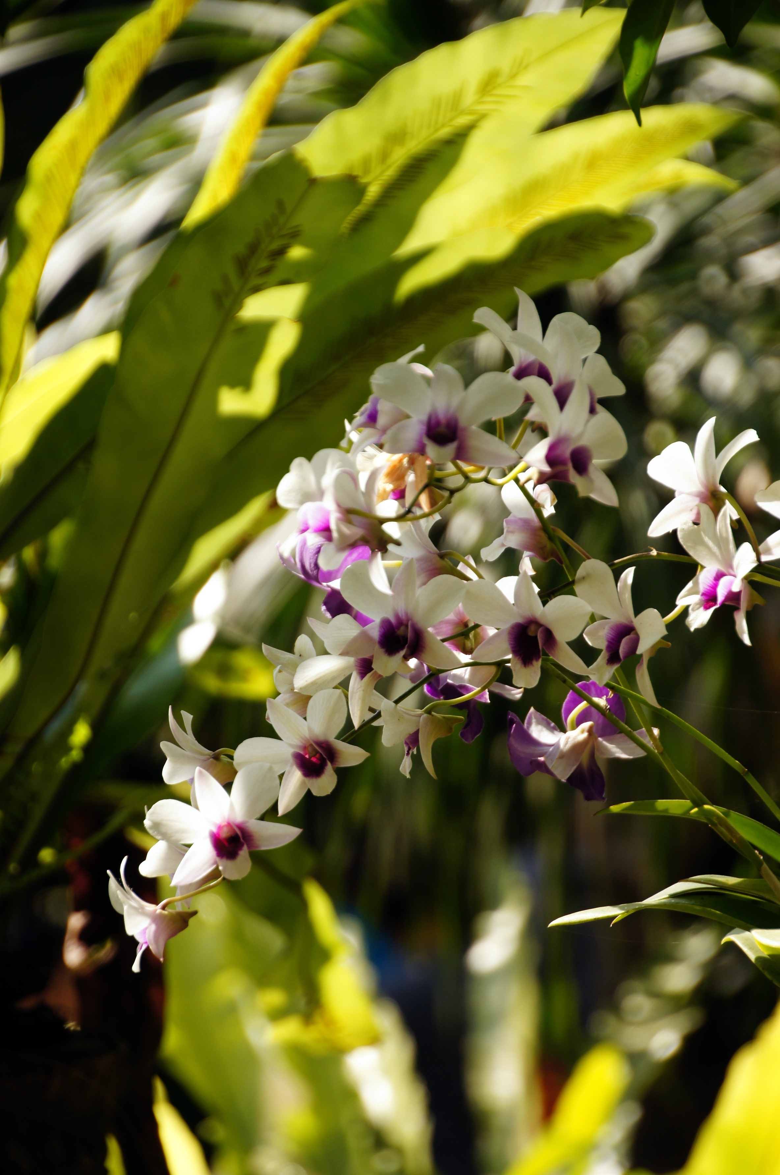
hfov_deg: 6.5
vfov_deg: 9.8
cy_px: 588
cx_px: 390
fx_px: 6846
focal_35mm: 210
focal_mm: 140
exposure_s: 1/250
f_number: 6.3
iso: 125
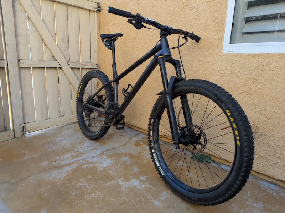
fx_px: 198
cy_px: 106
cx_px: 142
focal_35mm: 24
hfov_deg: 71.6
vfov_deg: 56.8
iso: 40
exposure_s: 1/187
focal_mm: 6.81
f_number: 1.85
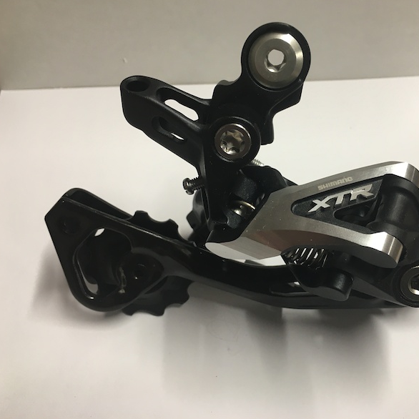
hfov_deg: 46.7
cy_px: 208
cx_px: 267
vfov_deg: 47.2
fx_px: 479
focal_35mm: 35
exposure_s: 1/30
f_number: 2.2
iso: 50
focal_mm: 4.15
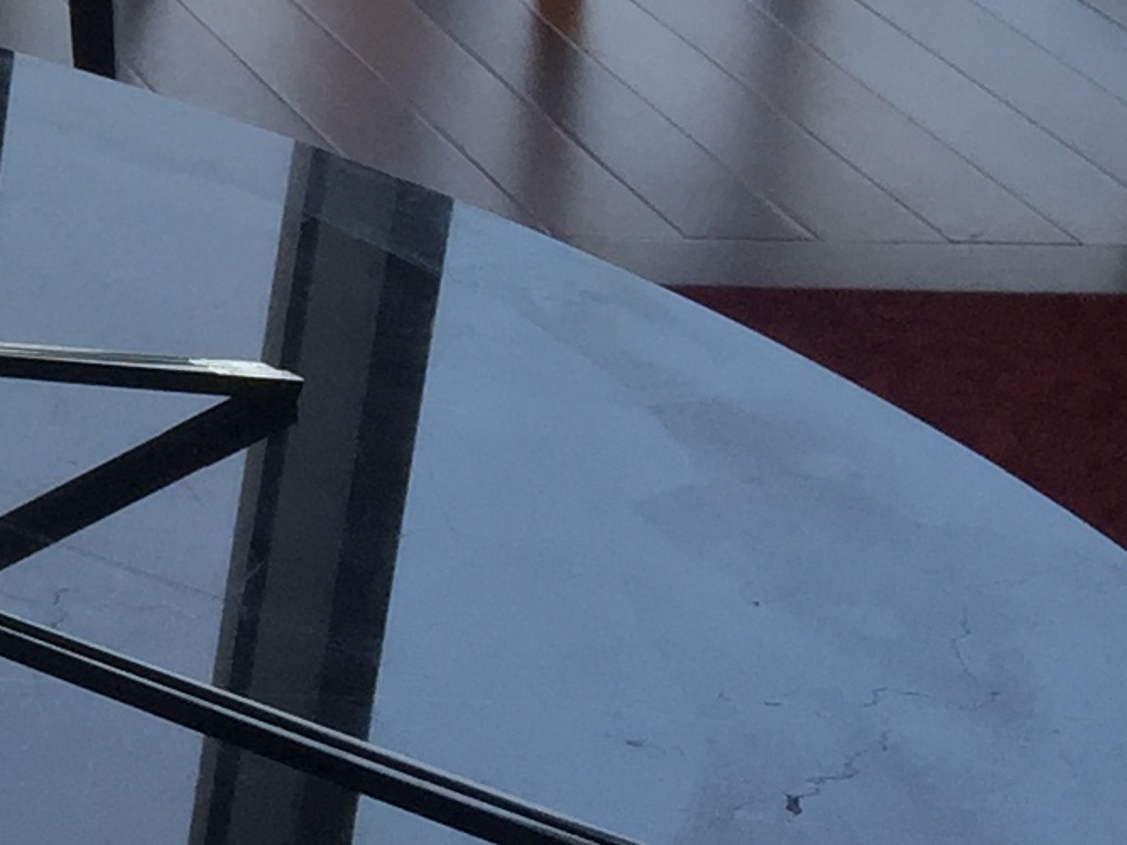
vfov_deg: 10.4
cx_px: -1587
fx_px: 4622
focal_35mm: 142
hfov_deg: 11.5
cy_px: -12
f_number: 2.2
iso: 32
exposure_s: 1/213
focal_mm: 4.15
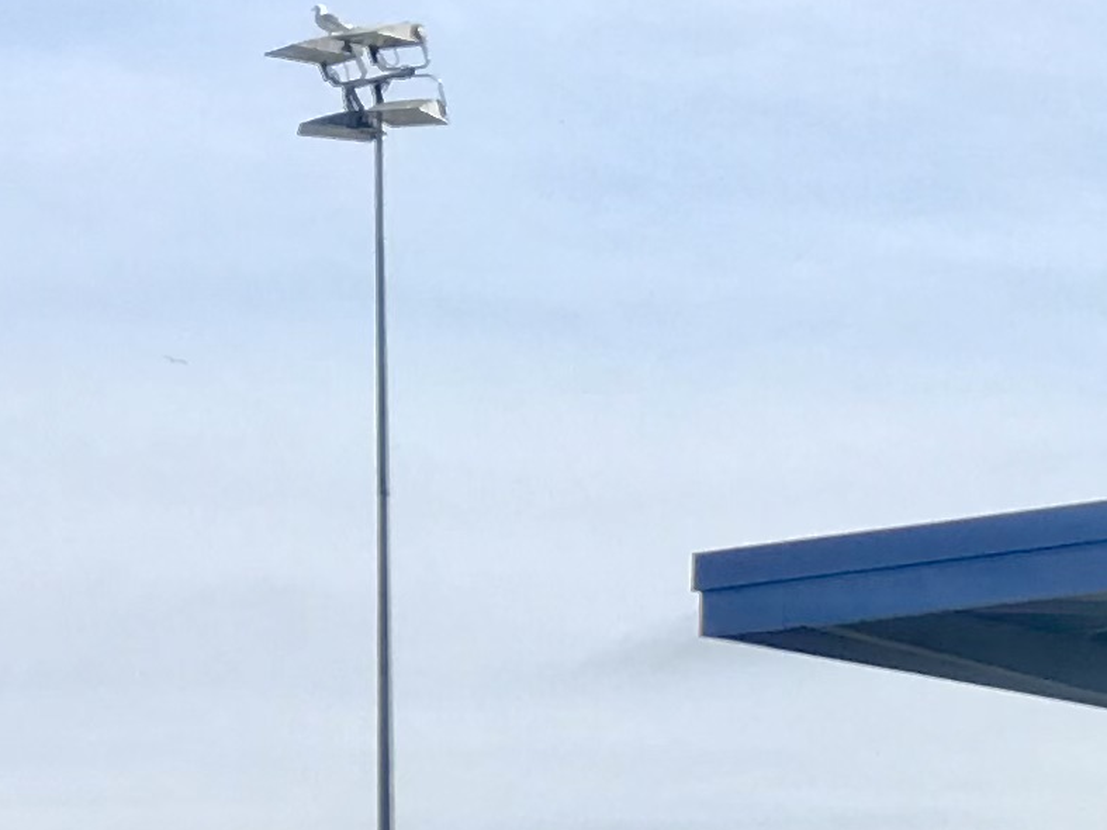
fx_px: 9337
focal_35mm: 292
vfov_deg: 5.1
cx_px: 2177
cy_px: 737
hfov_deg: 6.6
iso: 20
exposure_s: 1/399
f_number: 2.8
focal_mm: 6.6
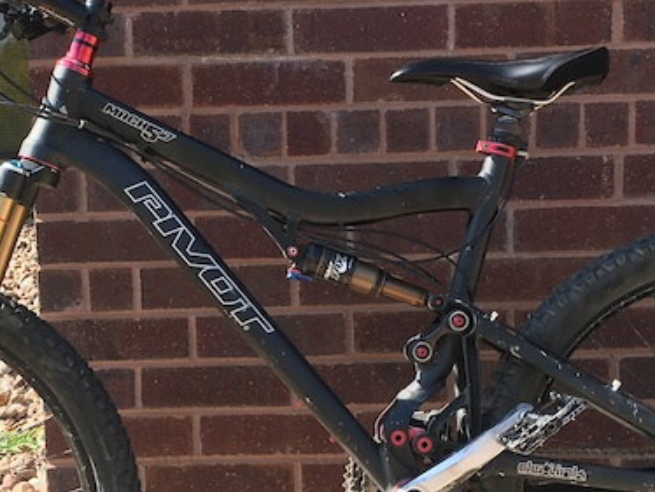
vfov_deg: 23.5
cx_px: 275
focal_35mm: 62
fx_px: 1174
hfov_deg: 31.1
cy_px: 343
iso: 25
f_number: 2.2
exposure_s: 1/409
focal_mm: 4.15
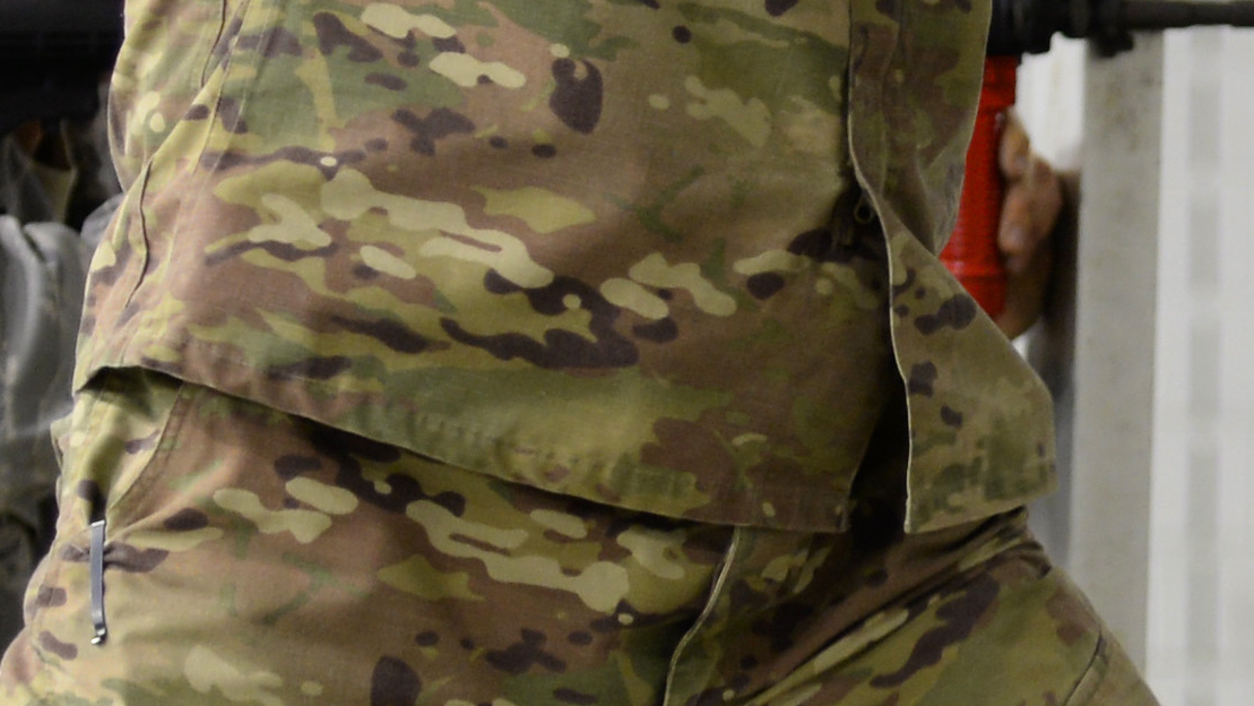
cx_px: 984
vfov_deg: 2.3
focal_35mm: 523
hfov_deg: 4.1
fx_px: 17392
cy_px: 646
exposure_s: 1/60
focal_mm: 92
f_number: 4
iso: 560
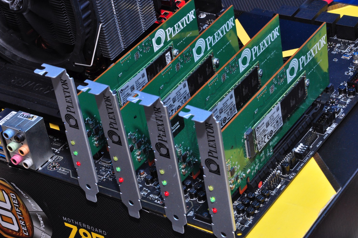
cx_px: 187
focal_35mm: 105
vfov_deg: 13.0
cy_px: 123
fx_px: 1043
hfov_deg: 19.5
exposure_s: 1/30
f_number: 18
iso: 800
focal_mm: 66
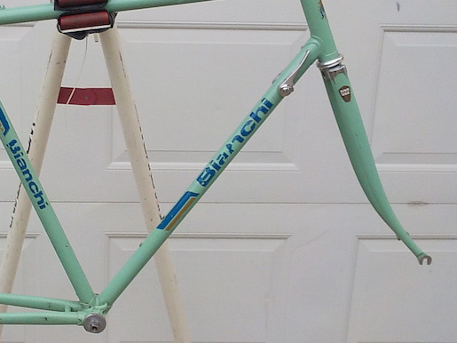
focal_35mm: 59
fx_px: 779
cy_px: 168
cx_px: 136
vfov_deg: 24.8
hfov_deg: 32.3
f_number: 3.7
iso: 280
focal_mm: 5.2
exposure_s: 1/30
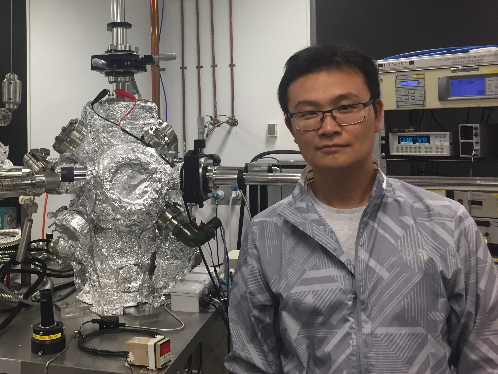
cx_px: 249
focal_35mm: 29
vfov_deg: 48.2
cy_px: 187
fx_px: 417
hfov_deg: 61.6
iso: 50
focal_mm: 4.15
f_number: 2.2
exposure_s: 1/33
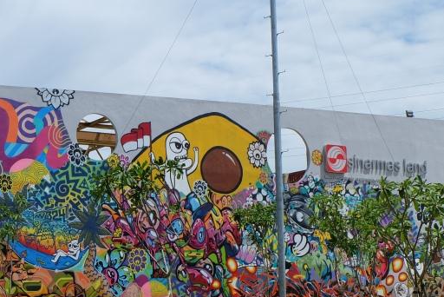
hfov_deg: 29.4
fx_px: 814
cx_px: 55
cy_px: 255
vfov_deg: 20.3
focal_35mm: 66
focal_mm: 22.2
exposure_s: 1/420
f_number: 13
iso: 400
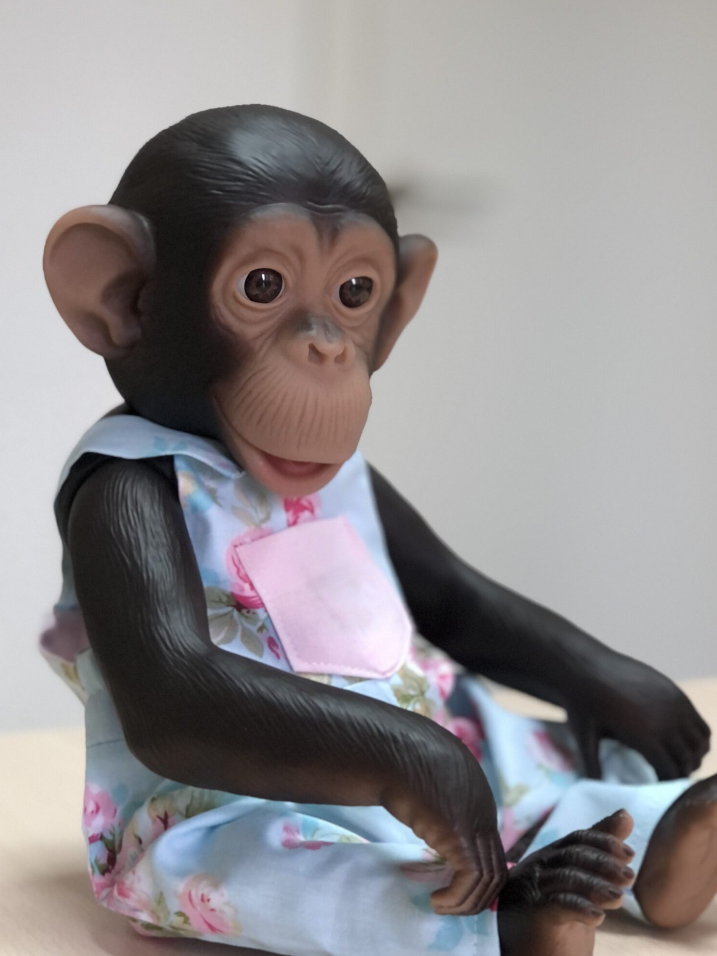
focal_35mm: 74
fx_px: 2044
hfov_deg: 19.9
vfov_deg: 26.3
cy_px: 567
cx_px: 378
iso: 100
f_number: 2.8
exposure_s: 1/33
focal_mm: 6.6
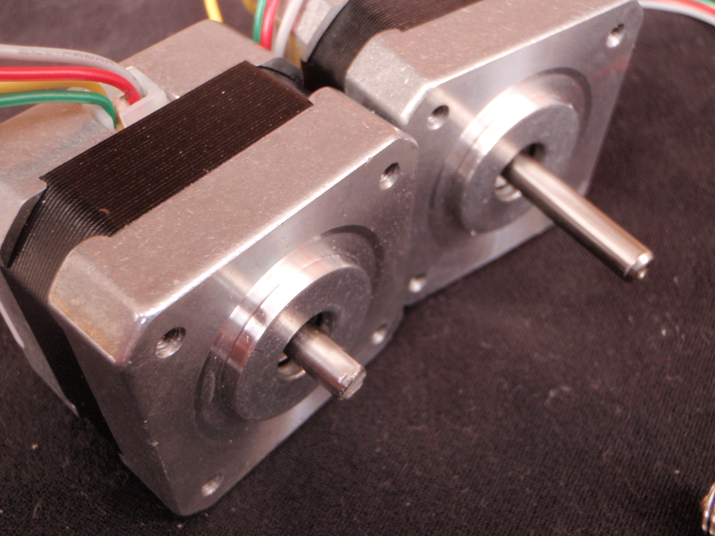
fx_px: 744
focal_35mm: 36
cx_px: 358
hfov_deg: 51.4
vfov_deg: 39.7
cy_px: 268
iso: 80
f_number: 4.1
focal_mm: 6.53
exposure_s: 1/40
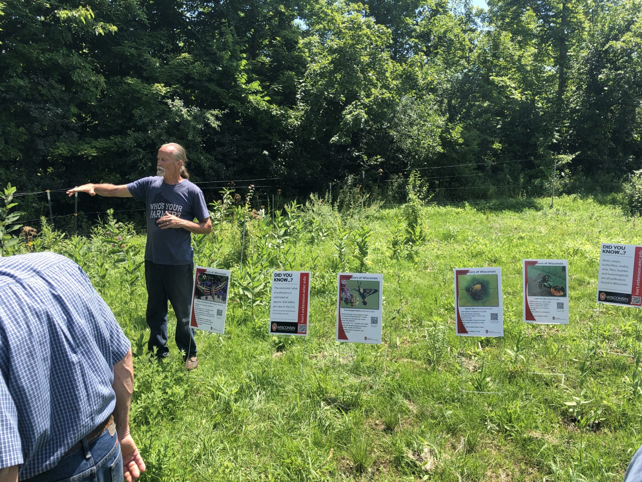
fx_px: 519
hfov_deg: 63.4
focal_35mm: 28
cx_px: 321
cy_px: 241
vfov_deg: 49.7
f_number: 1.8
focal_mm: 4
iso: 20
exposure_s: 1/823
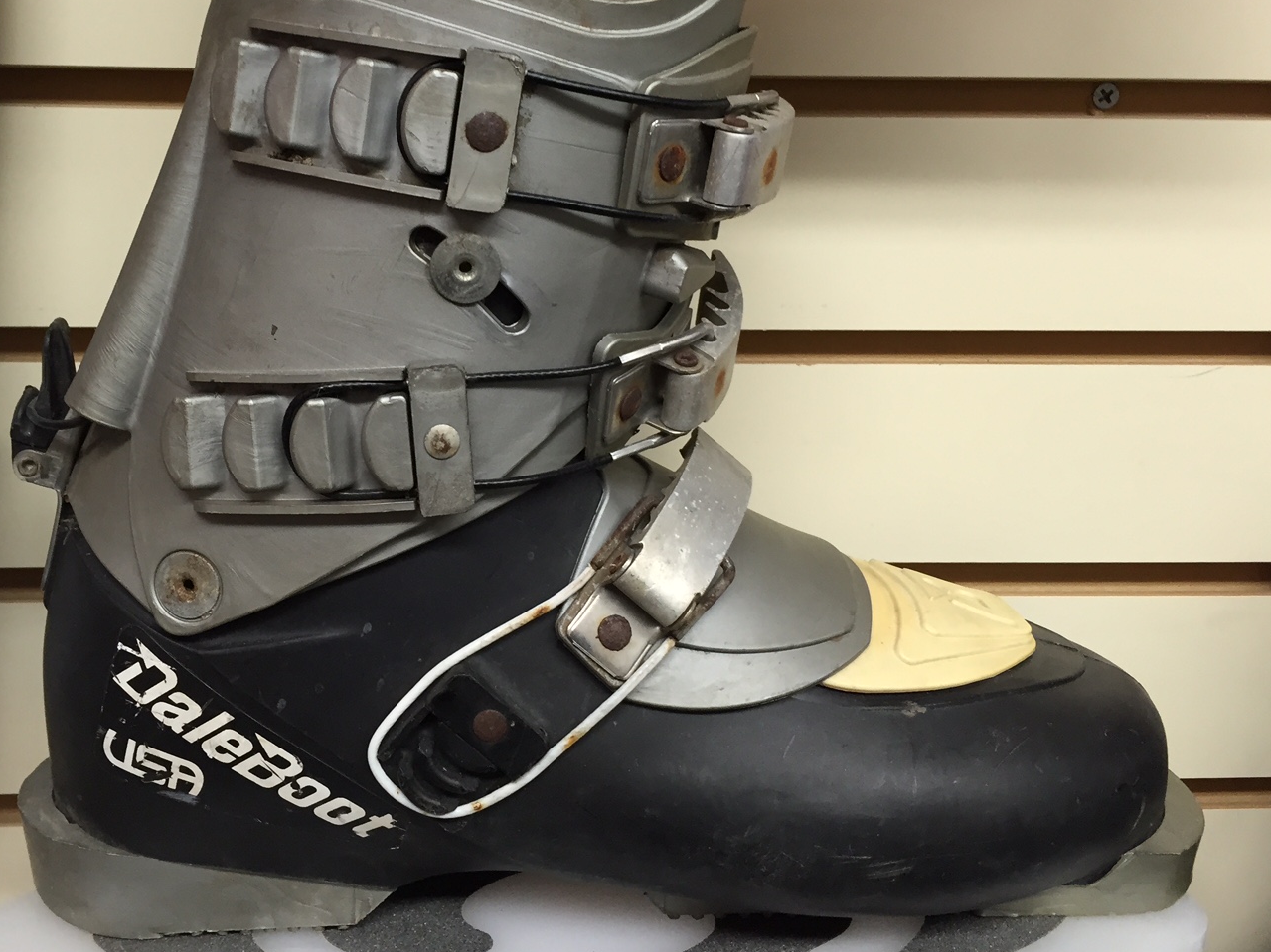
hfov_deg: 49.8
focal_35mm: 37
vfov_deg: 38.4
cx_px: 499
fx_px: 1358
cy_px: 355
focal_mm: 4.15
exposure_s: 1/30
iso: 64
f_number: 2.2
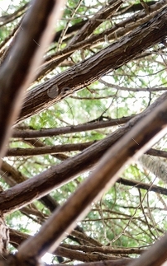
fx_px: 881
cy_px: 131
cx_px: -42
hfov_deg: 10.6
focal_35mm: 121
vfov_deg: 17.2
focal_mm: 65
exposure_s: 1/160
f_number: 4
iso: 5000
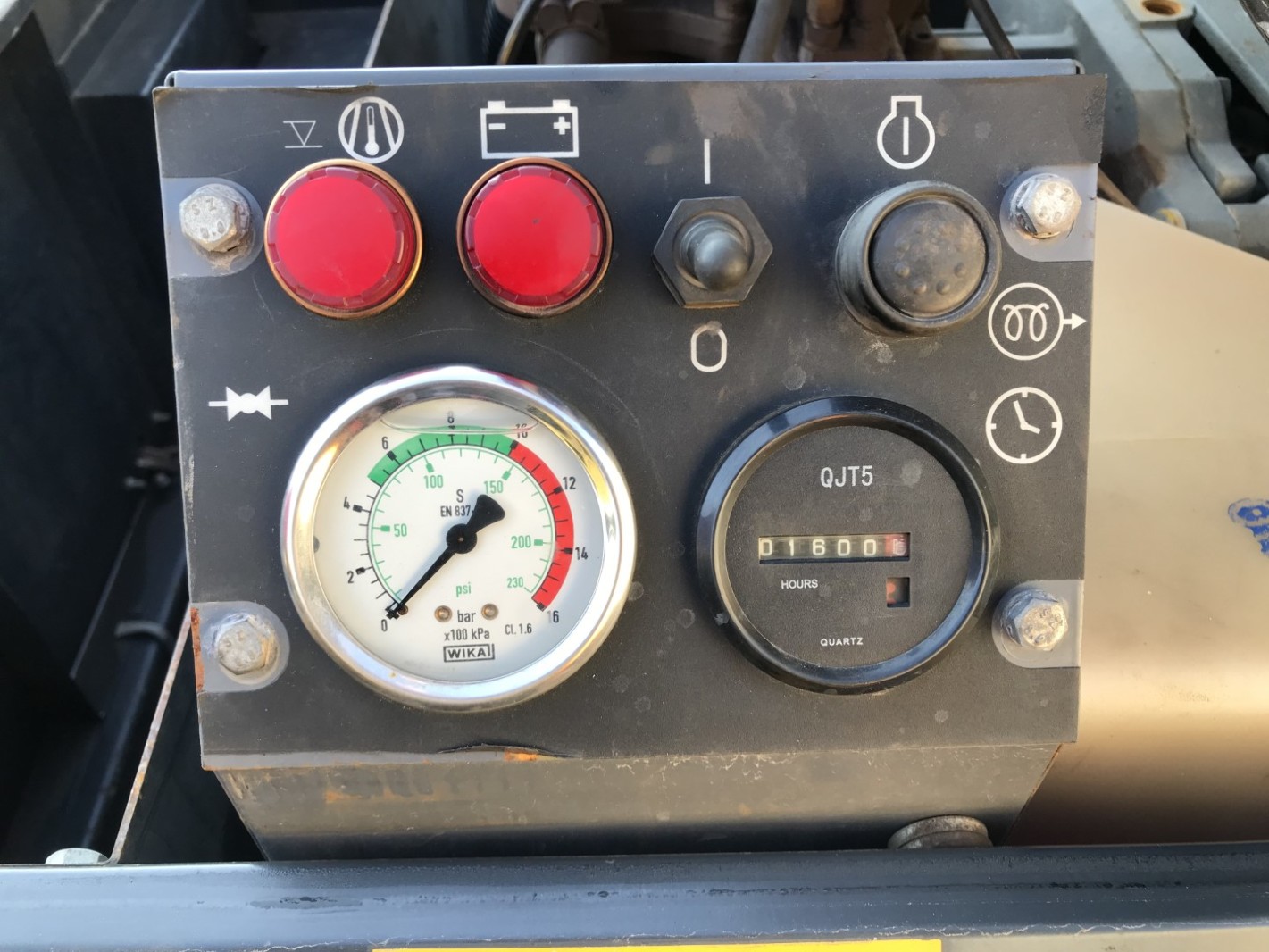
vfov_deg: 49.8
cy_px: 476
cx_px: 634
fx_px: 1027
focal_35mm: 28
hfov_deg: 63.4
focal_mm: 3.99
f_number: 1.8
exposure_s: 1/90
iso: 25
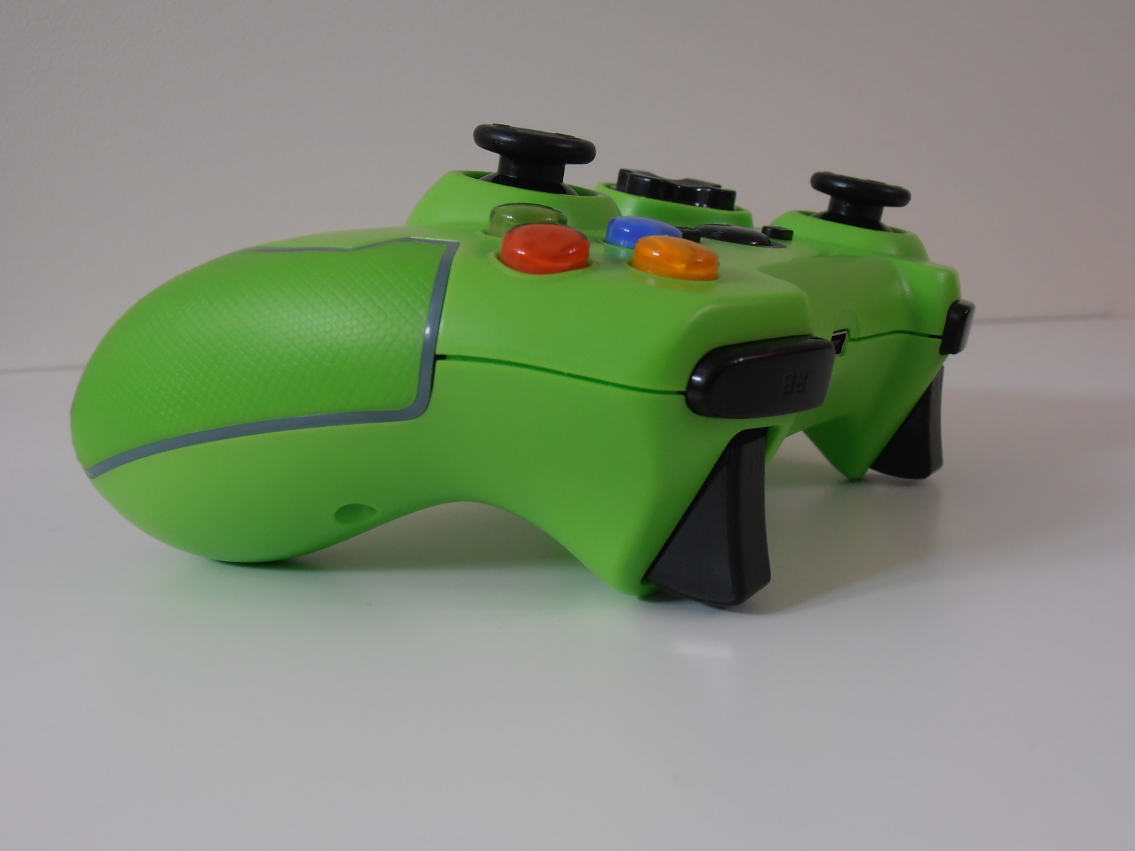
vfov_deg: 38.7
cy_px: 426
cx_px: 568
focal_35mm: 37
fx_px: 1213
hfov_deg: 50.1
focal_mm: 6.61
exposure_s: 1/50
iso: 80
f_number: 3.9
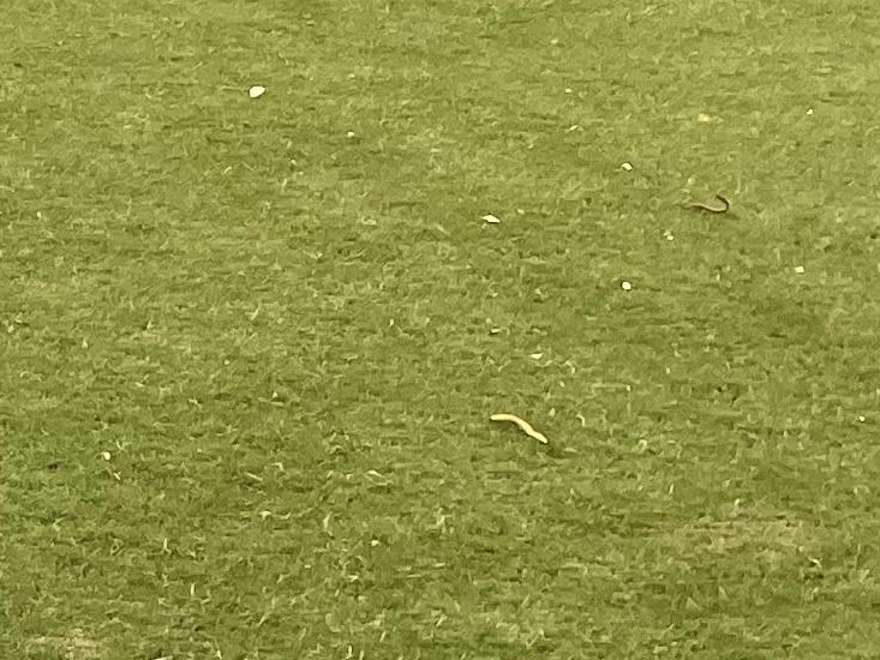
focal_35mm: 143
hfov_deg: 12.7
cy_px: -827
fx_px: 3636
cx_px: -645
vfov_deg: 9.4
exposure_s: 1/3610
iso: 32
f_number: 1.6
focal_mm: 4.2
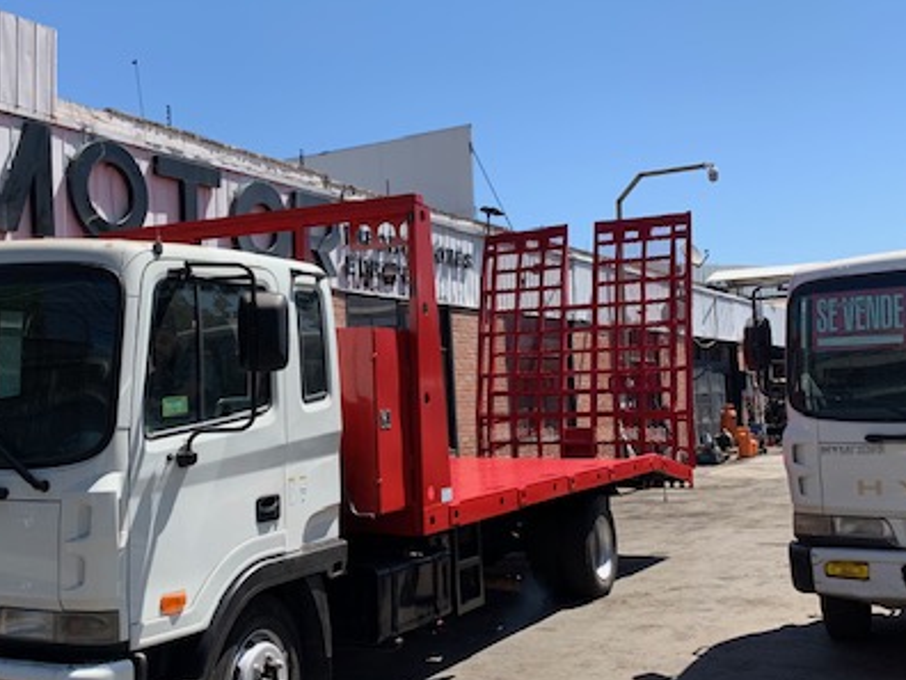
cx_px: 318
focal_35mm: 42
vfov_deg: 34.3
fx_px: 1099
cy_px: 323
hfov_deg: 44.3
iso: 25
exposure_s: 1/1779
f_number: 1.8
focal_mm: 4.25
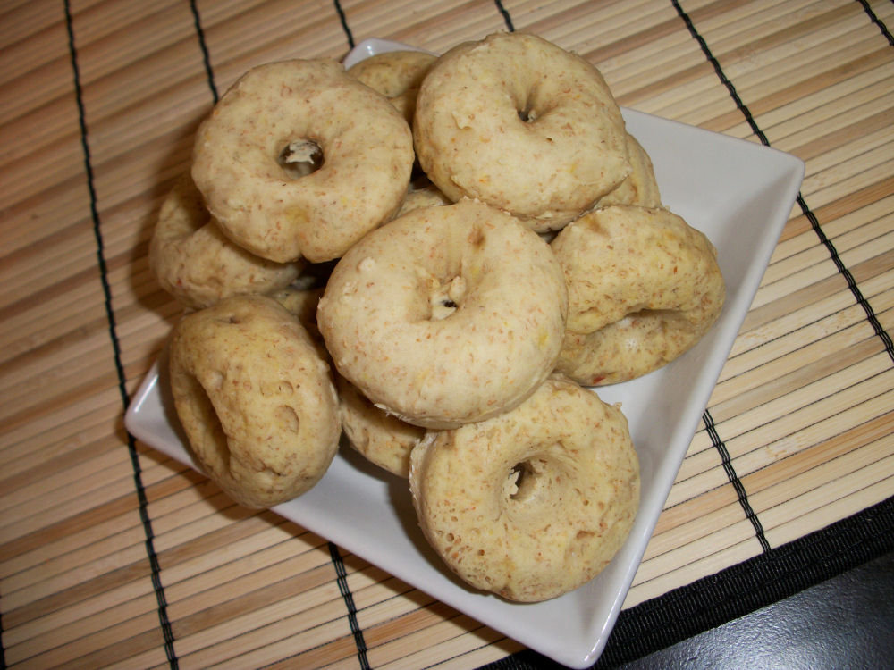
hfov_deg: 52.6
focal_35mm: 35
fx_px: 904
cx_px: 447
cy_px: 335
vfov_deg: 40.7
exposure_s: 1/30
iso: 80
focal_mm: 6.3
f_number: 3.1
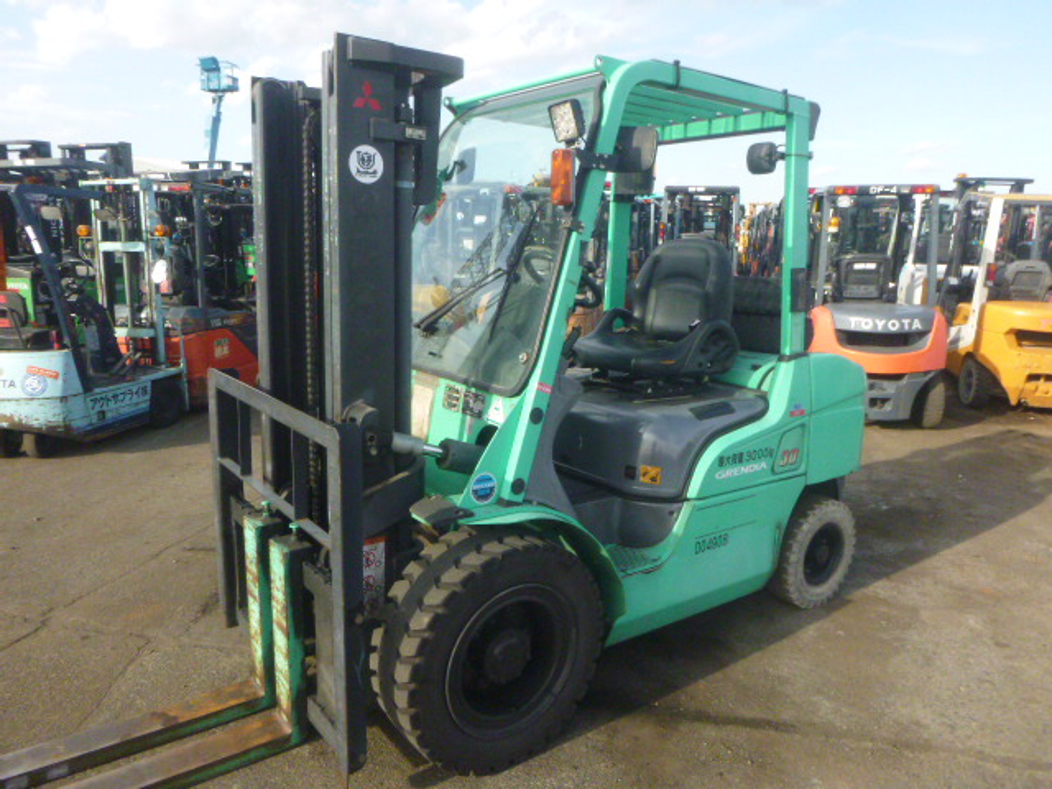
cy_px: 394
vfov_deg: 54.9
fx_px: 760
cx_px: 526
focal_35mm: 25
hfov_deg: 69.4
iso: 400
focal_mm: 4.5
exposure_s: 1/500
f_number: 9
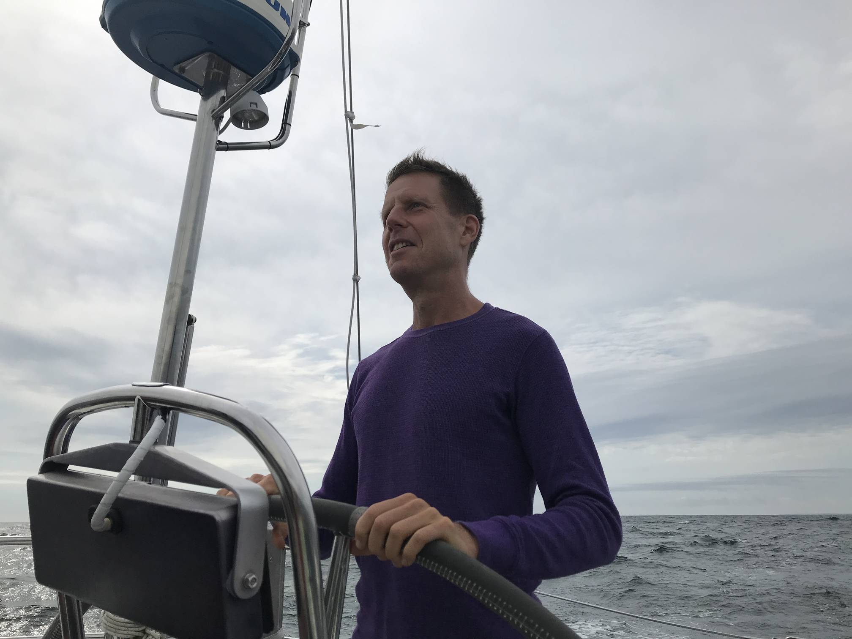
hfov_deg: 63.4
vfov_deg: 49.7
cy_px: 320
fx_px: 689
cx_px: 426
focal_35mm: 28
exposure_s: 1/6410
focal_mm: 3.99
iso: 20
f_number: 1.8
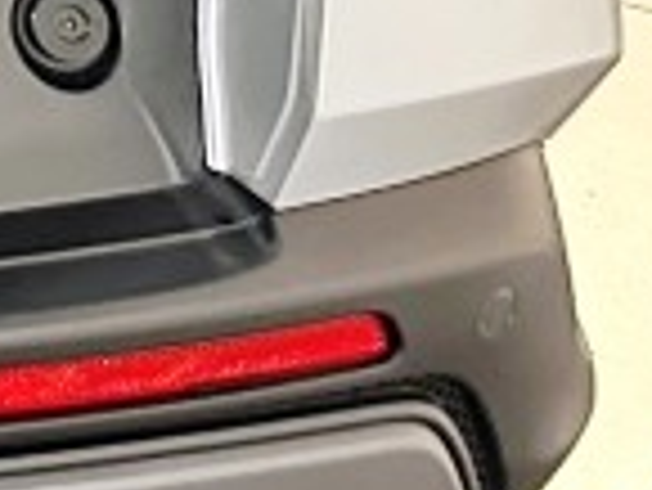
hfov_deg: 8.8
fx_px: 3186
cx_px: -1515
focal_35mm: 169
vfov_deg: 7.9
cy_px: -814
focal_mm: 6.86
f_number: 1.78
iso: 1000
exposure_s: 1/30
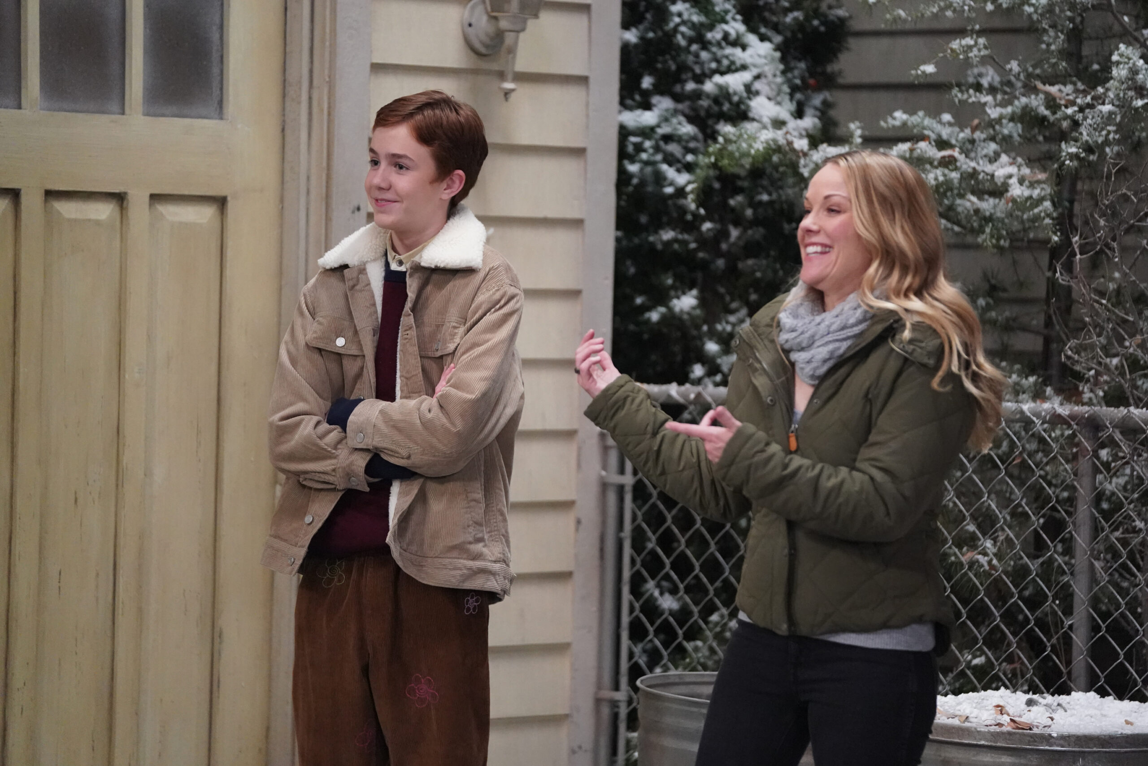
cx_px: 574
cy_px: 383
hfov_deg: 11.8
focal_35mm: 174
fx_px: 5549
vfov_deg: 7.9
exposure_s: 1/400
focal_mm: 174
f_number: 2.8
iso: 8000
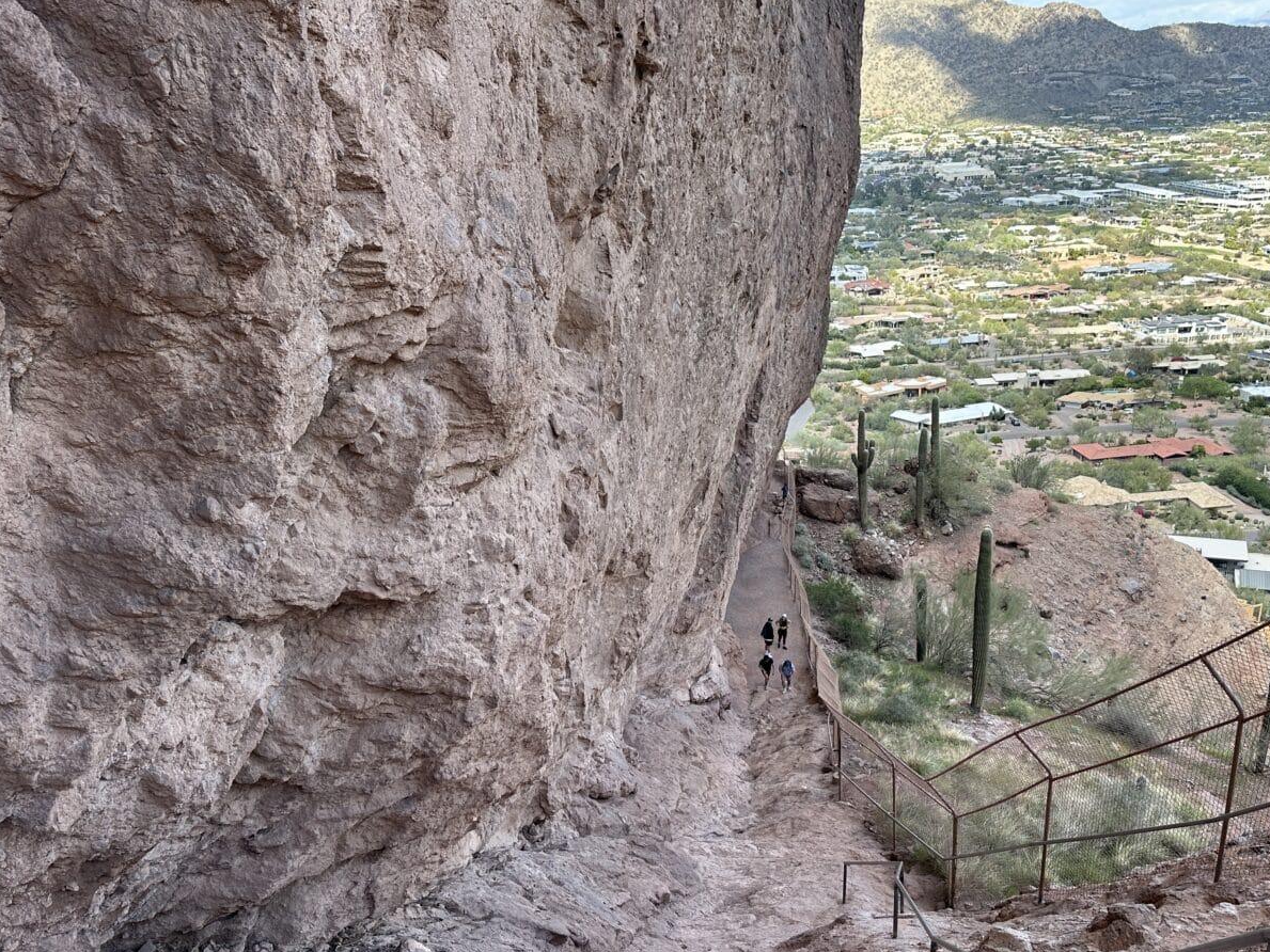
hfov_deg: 58.2
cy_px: 613
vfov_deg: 45.0
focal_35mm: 31
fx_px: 1137
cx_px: 696
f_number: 1.78
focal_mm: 6.86
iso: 80
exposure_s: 1/850
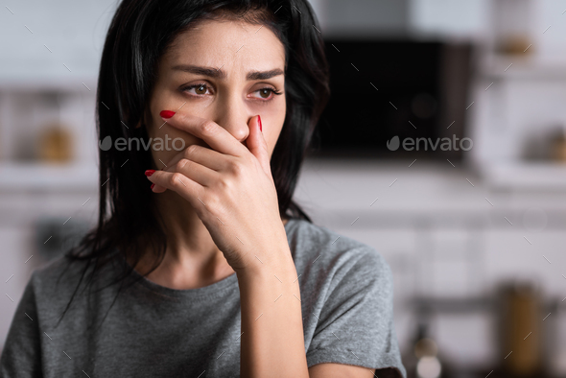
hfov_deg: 23.9
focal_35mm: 85
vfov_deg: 16.1
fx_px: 1337
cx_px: 283
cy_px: 189
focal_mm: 85
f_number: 2.5
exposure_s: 1/200
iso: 100
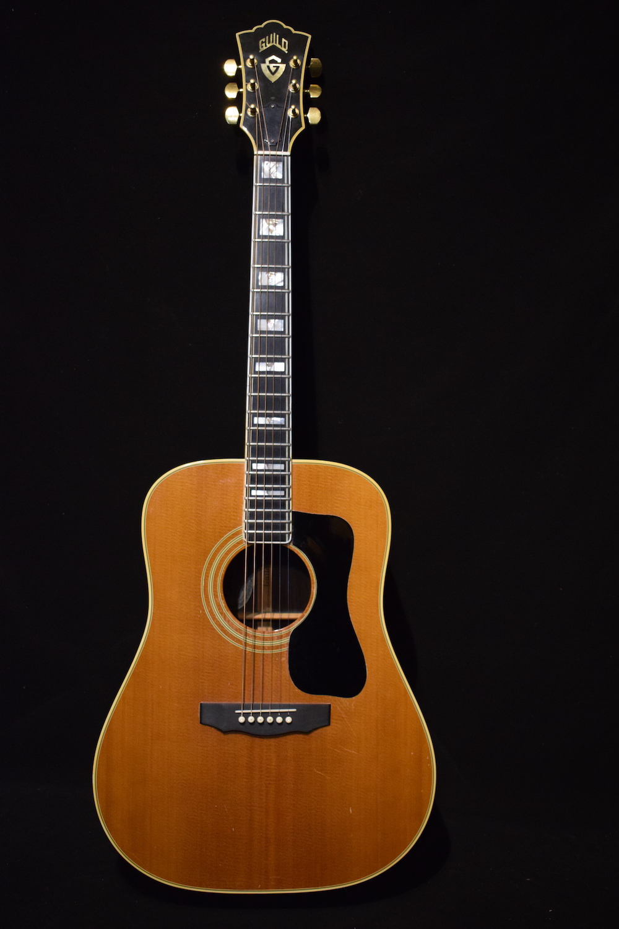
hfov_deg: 35.5
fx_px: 967
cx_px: 310
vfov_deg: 51.3
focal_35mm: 38
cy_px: 464
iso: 2200
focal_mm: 25
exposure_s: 1/30
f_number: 4
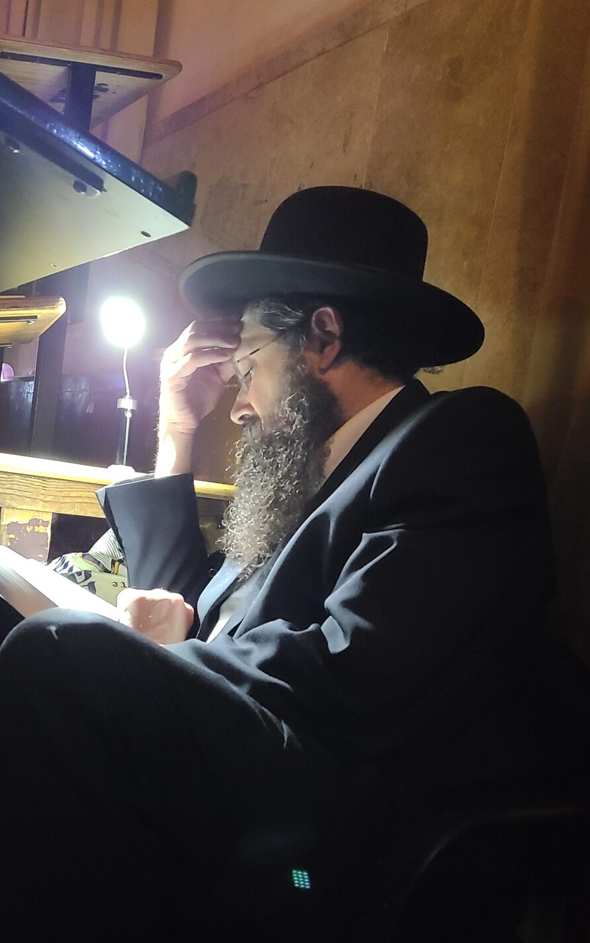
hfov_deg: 34.2
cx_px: 207
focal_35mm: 37
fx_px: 952
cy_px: 599
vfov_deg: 52.1
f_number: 1.8
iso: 1600
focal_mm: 5.4
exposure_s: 1/20
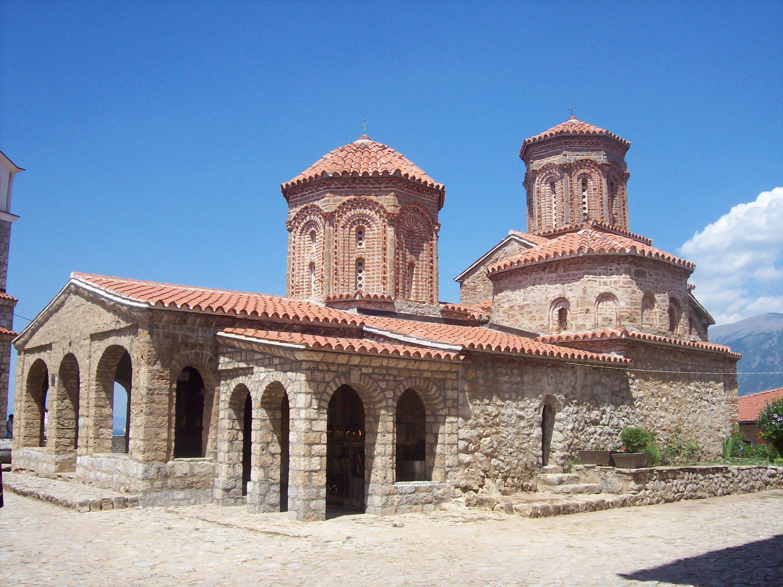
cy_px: 294
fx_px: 814
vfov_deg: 39.6
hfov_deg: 51.4
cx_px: 392
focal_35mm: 36
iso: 80
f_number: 4.8
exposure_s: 1/684
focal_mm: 6
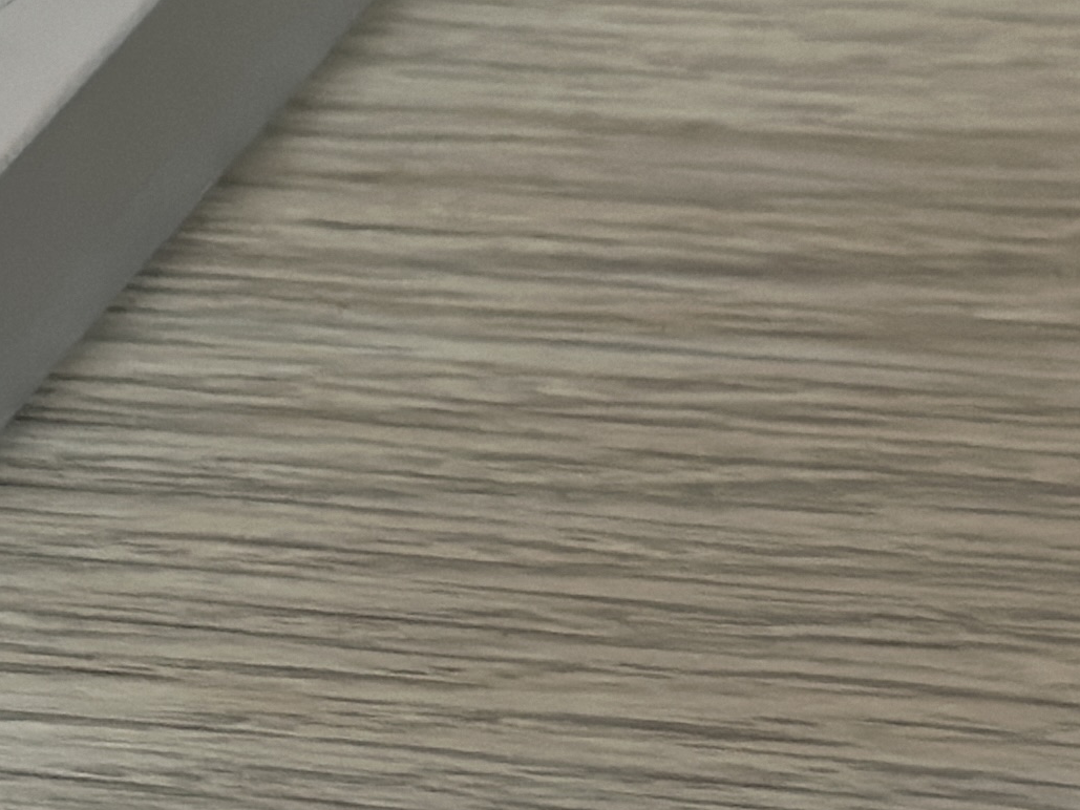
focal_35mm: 188
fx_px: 5866
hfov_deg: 10.0
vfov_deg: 7.9
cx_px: -824
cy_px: 133
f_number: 1.78
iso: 400
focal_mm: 6.86
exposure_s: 1/51
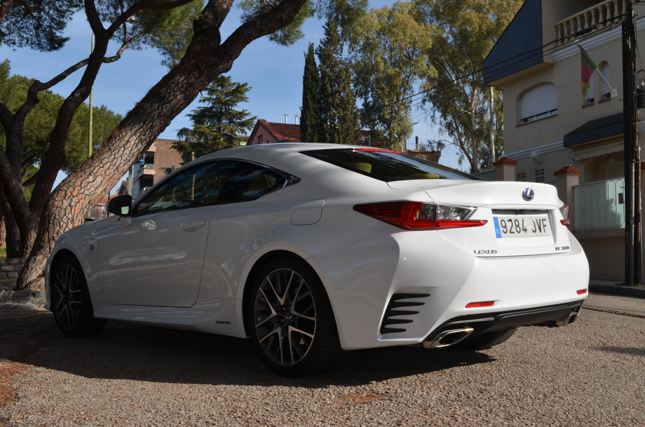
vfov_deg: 30.7
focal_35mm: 44
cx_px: 322
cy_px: 214
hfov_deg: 45.0
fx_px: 778
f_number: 13
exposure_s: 1/80
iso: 100
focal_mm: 29
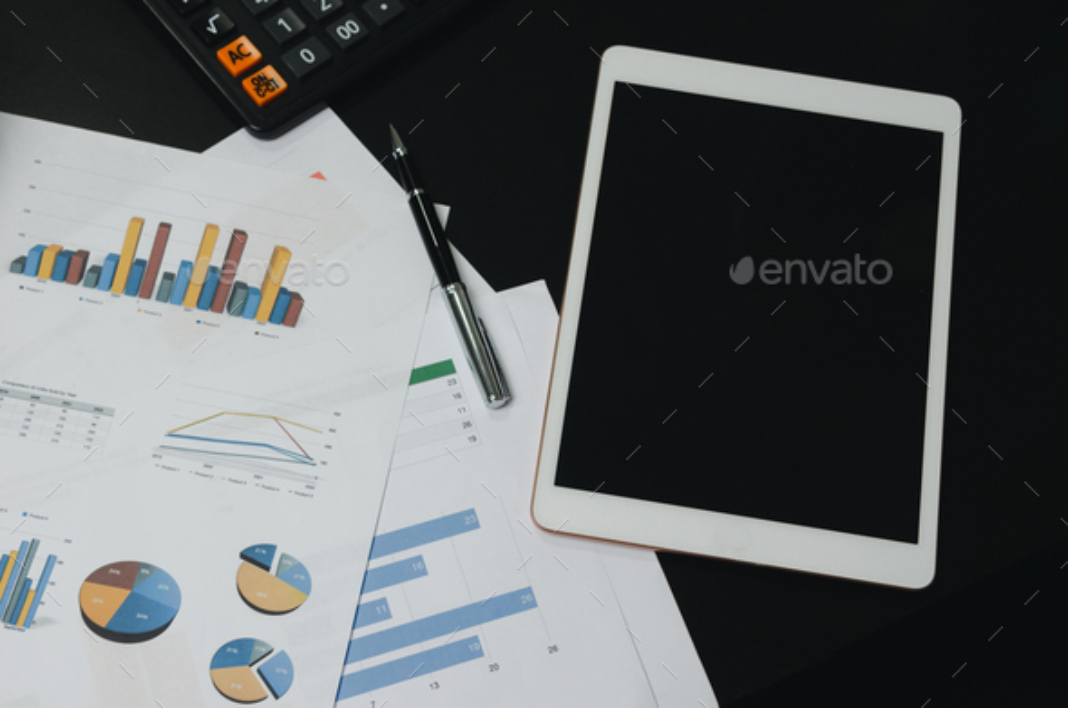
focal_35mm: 66
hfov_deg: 30.6
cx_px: 534
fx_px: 1954
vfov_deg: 20.5
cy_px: 354
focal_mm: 44
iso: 200
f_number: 5
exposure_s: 1/20
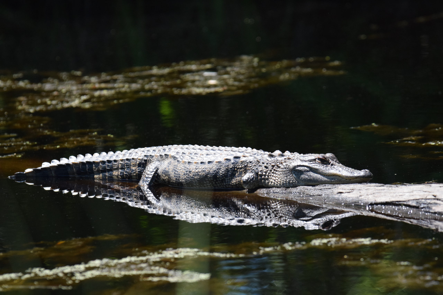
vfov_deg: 4.4
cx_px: 222
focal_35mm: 315
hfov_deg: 6.5
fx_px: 3876
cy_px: 148
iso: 1600
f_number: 5
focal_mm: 210
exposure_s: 1/4000
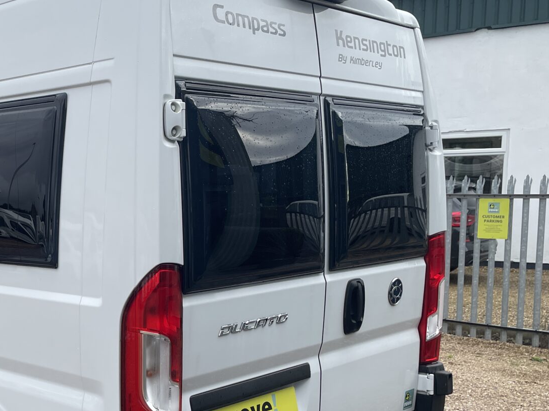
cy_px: 299
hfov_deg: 36.7
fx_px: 777
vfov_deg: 29.3
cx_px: 63
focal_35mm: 49
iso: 32
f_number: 1.6
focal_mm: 4.2
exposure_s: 1/1366
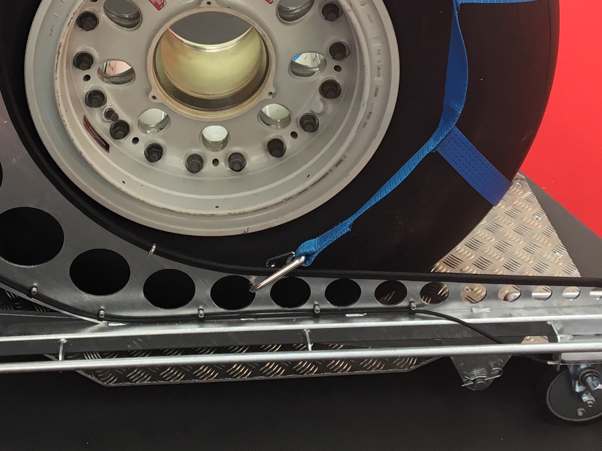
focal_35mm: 57
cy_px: 35
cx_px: 197
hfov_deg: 33.5
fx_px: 991
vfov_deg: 24.8
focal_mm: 4.15
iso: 25
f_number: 2.2
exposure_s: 1/33
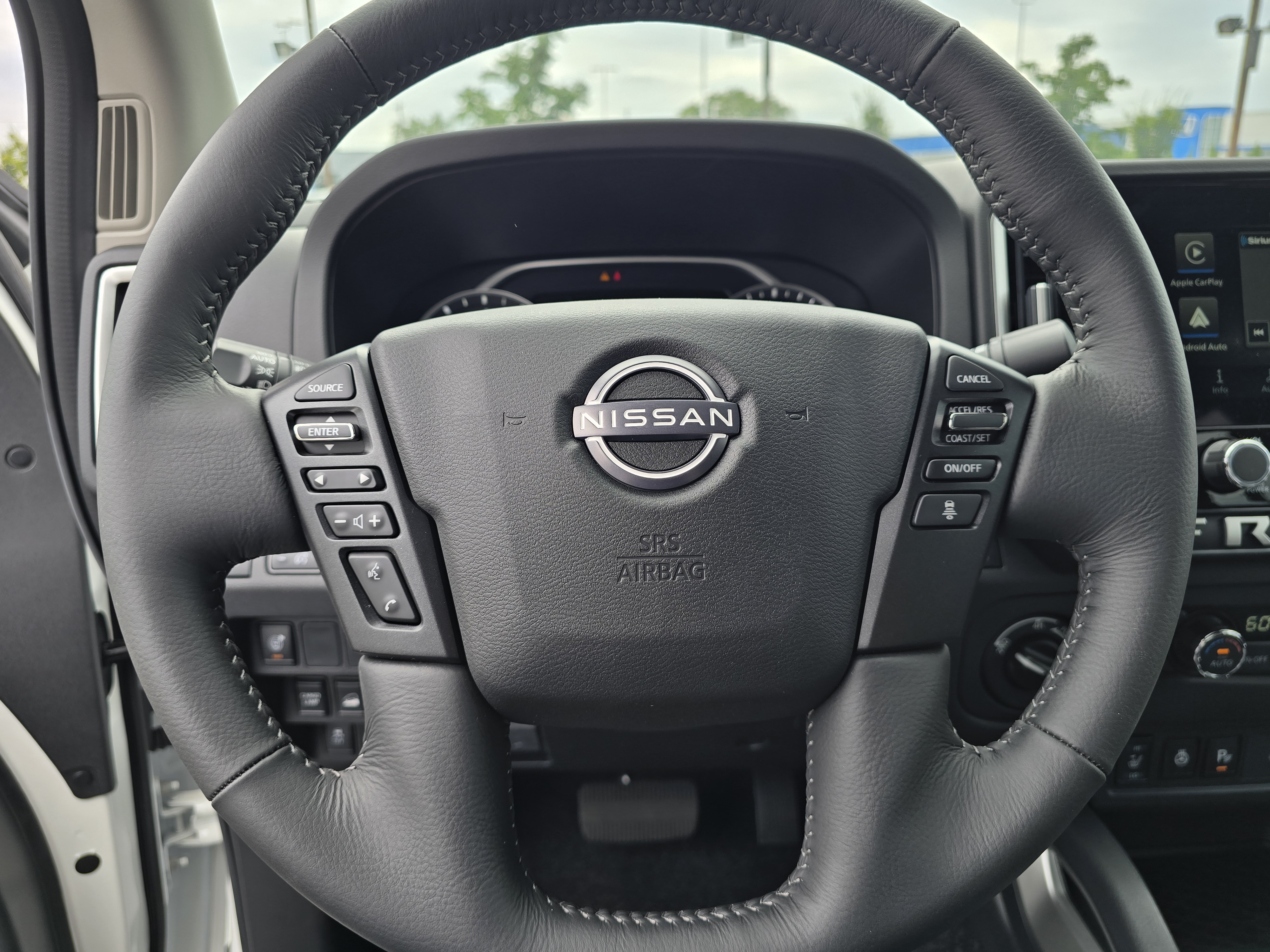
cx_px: 635
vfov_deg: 58.9
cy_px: 476
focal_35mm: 23
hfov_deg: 73.9
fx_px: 844
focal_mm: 6.3
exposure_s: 1/180
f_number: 1.7
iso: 12
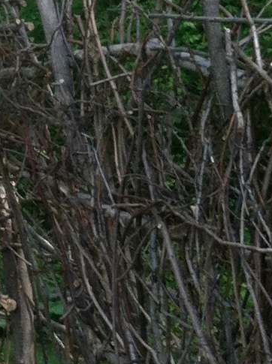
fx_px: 1965
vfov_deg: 10.4
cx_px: -297
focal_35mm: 187
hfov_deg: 7.6
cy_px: -90
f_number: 2.8
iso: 80
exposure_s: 1/288
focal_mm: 3.85
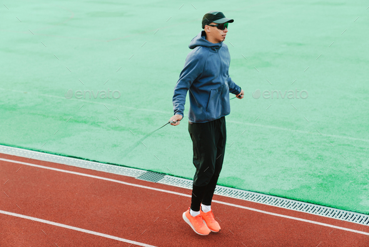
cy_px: 124
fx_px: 718
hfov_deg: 28.8
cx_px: 184
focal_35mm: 70
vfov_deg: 19.5
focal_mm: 70
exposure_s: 1/200
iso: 400
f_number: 2.8
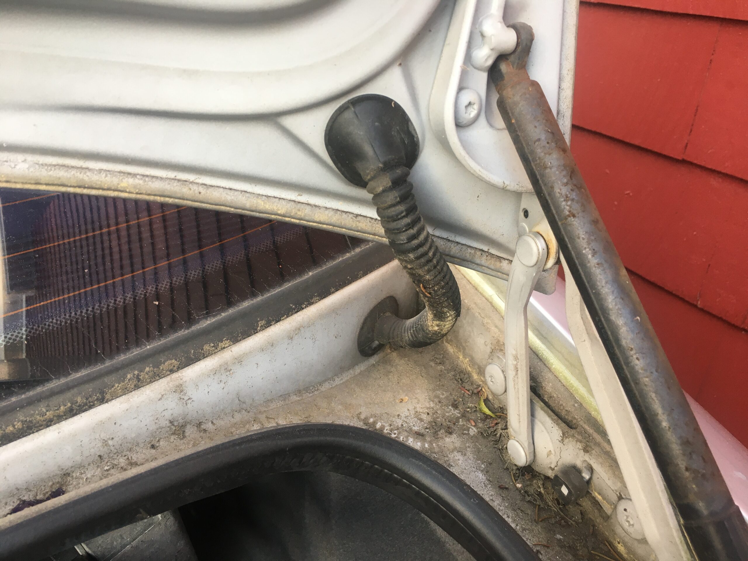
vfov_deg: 48.2
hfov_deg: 61.7
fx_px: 627
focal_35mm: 29
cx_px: 374
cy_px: 280
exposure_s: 1/40
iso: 25
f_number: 2.2
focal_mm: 4.15
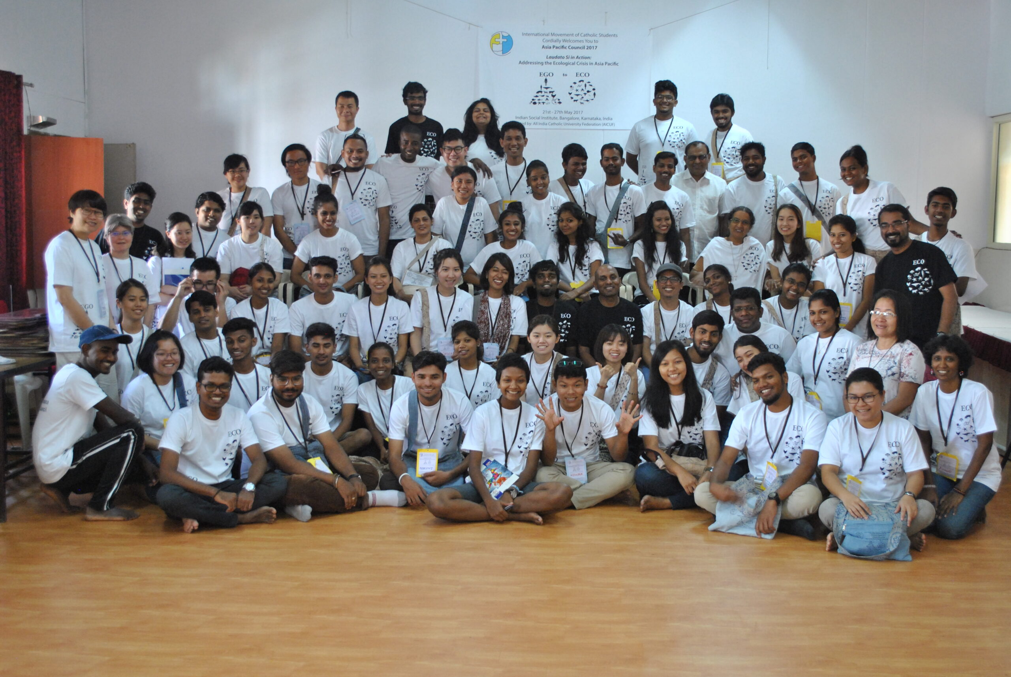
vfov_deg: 32.0
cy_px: 338
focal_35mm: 42
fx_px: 1181
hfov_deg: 46.3
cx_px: 506
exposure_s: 1/20
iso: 800
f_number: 4.5
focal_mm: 28
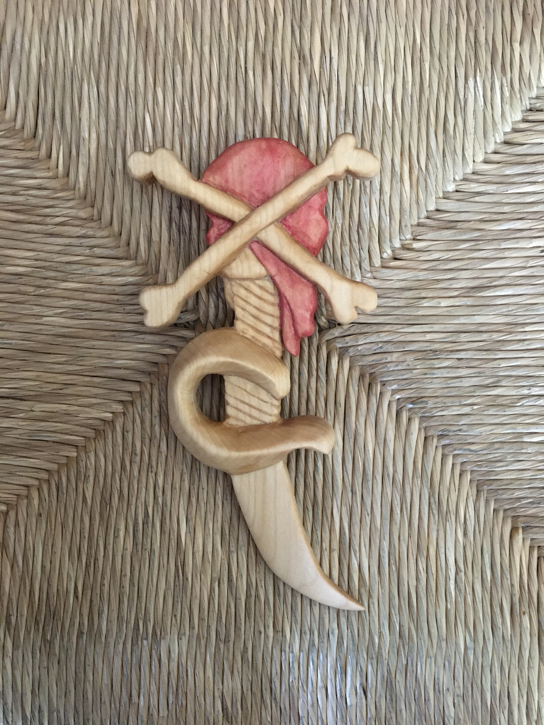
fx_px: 608
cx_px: 272
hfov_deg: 48.2
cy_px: 362
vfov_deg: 61.7
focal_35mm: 29
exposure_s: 1/15
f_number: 2.2
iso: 250
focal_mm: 4.15
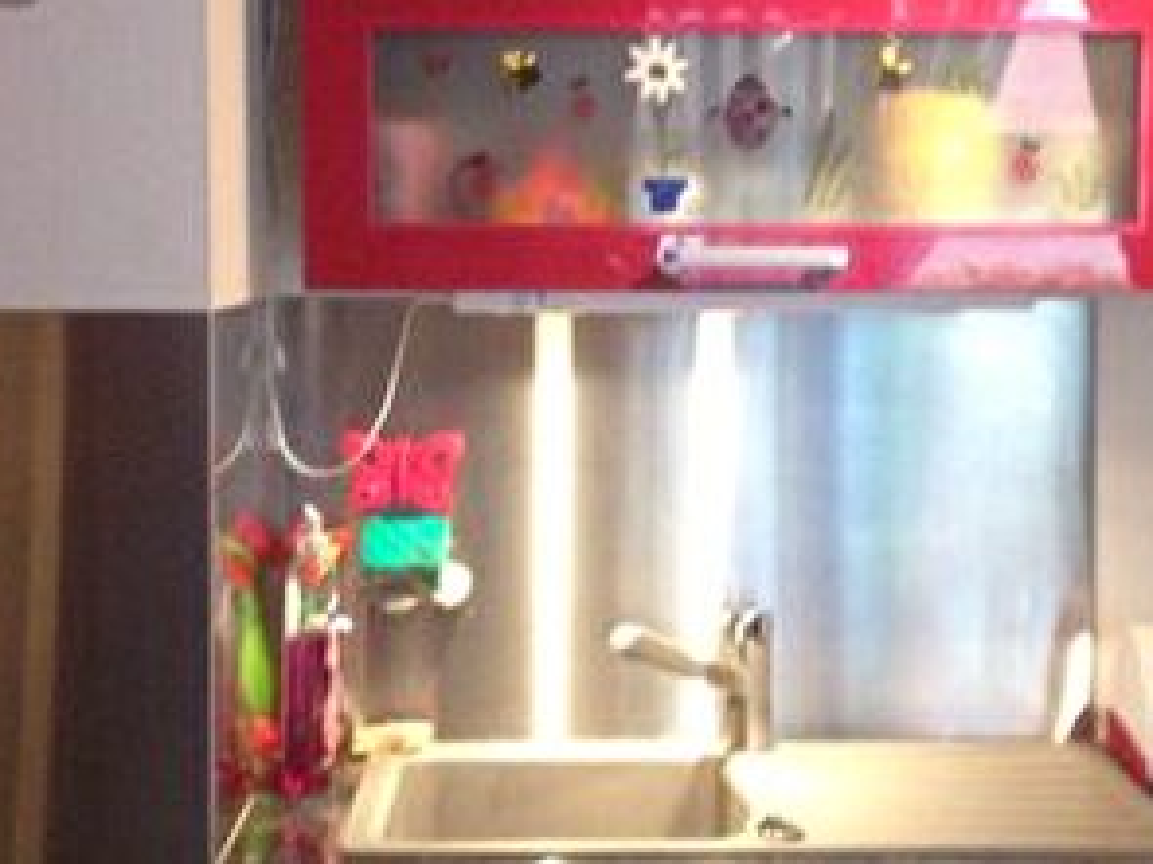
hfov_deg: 23.6
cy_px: 393
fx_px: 2763
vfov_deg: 17.8
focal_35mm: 83
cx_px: 633
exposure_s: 1/20
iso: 320
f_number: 2.4
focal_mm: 4.28
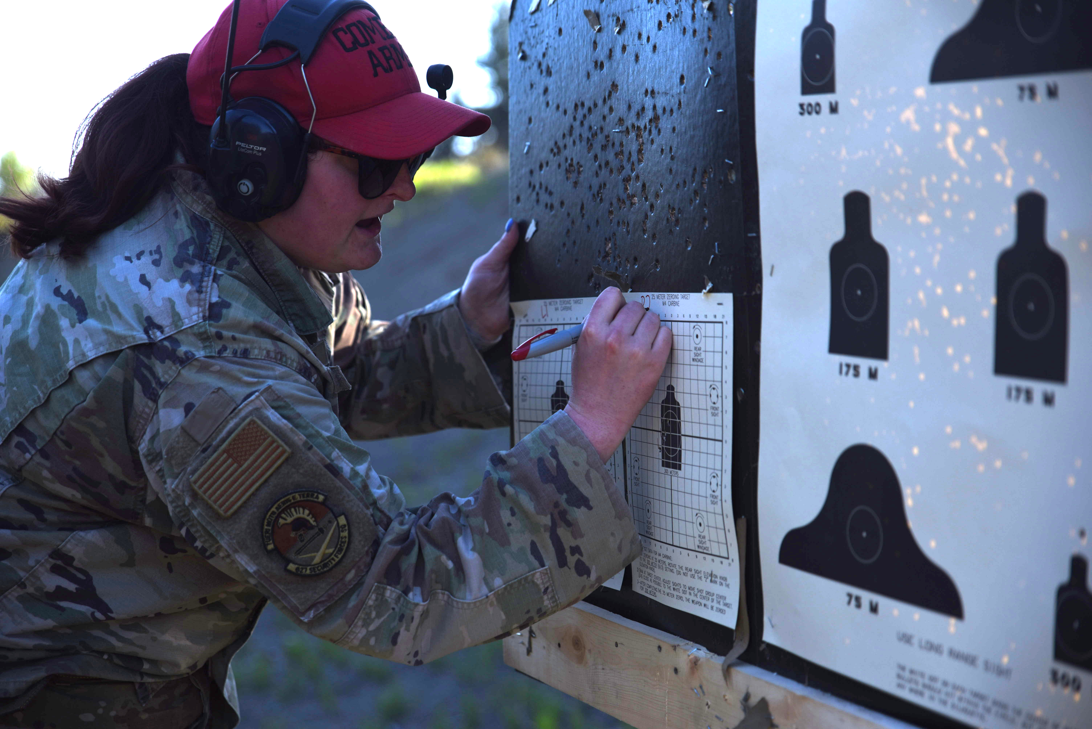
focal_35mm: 65
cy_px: 364
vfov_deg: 20.9
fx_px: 1972
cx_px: 546
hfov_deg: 30.9
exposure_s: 1/1000
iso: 100
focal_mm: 65
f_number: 3.2
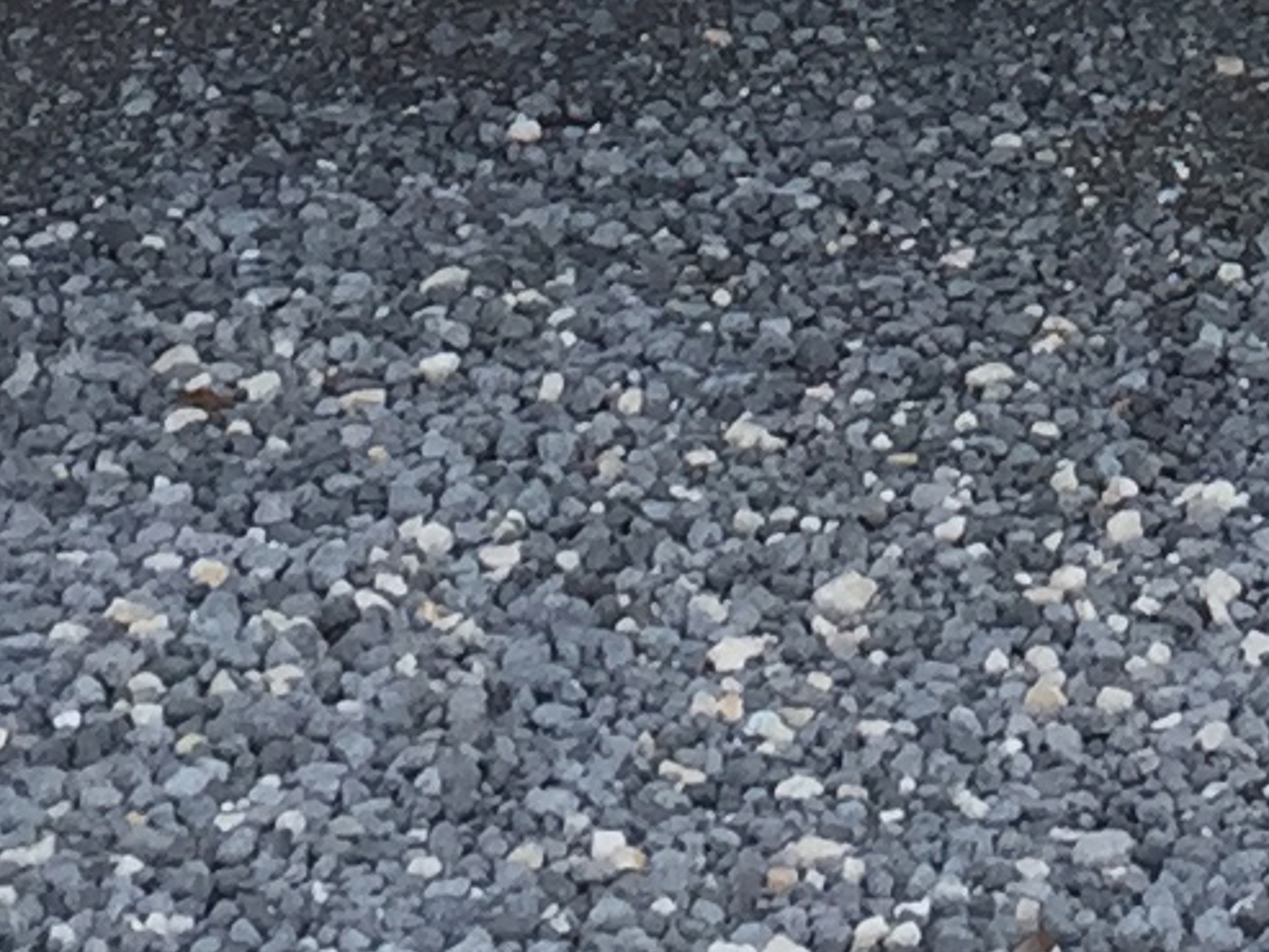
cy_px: -1858
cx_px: 1583
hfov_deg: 10.1
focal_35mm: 192
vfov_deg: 7.0
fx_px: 7040
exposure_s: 1/791
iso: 32
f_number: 2.2
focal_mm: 4.15
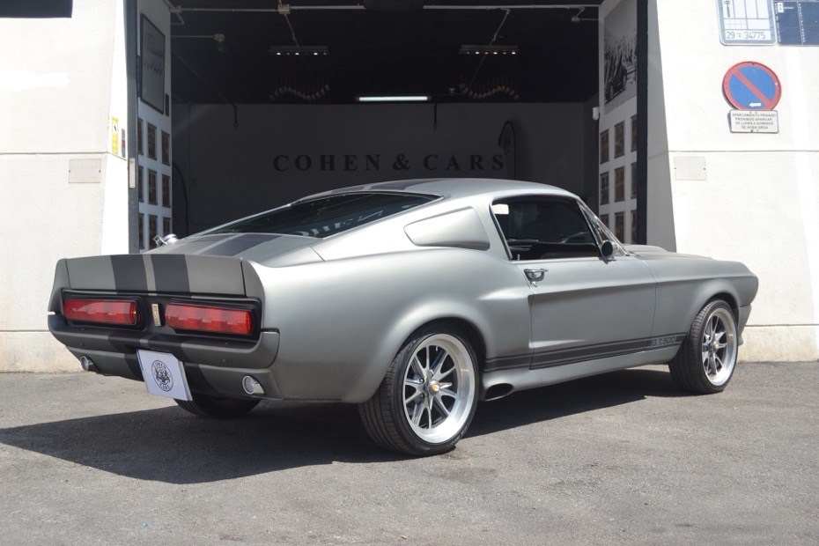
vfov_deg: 28.1
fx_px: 1092
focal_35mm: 48
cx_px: 410
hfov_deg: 41.1
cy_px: 273
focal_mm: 32
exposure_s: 1/200
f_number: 7.1
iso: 100
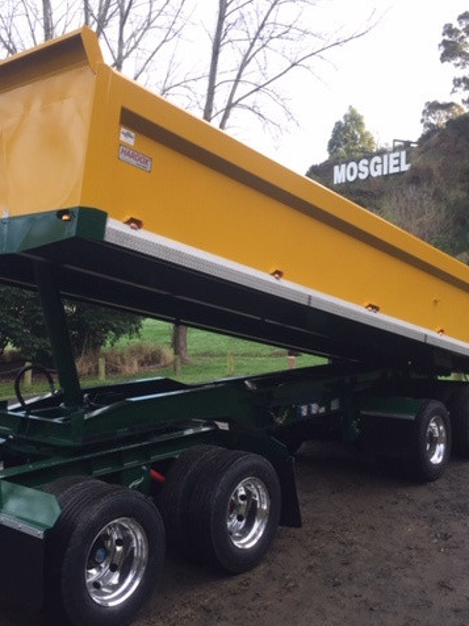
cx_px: 176
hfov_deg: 36.6
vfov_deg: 47.9
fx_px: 705
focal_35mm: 39
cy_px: 314
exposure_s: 1/110
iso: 32
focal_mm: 4.15
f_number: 2.2
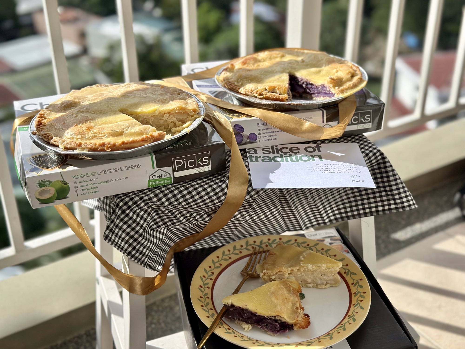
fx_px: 645
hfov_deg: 39.7
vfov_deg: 30.3
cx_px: 232
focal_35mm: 48
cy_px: 174
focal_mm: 6.86
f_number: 1.78
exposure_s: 1/3876
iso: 80
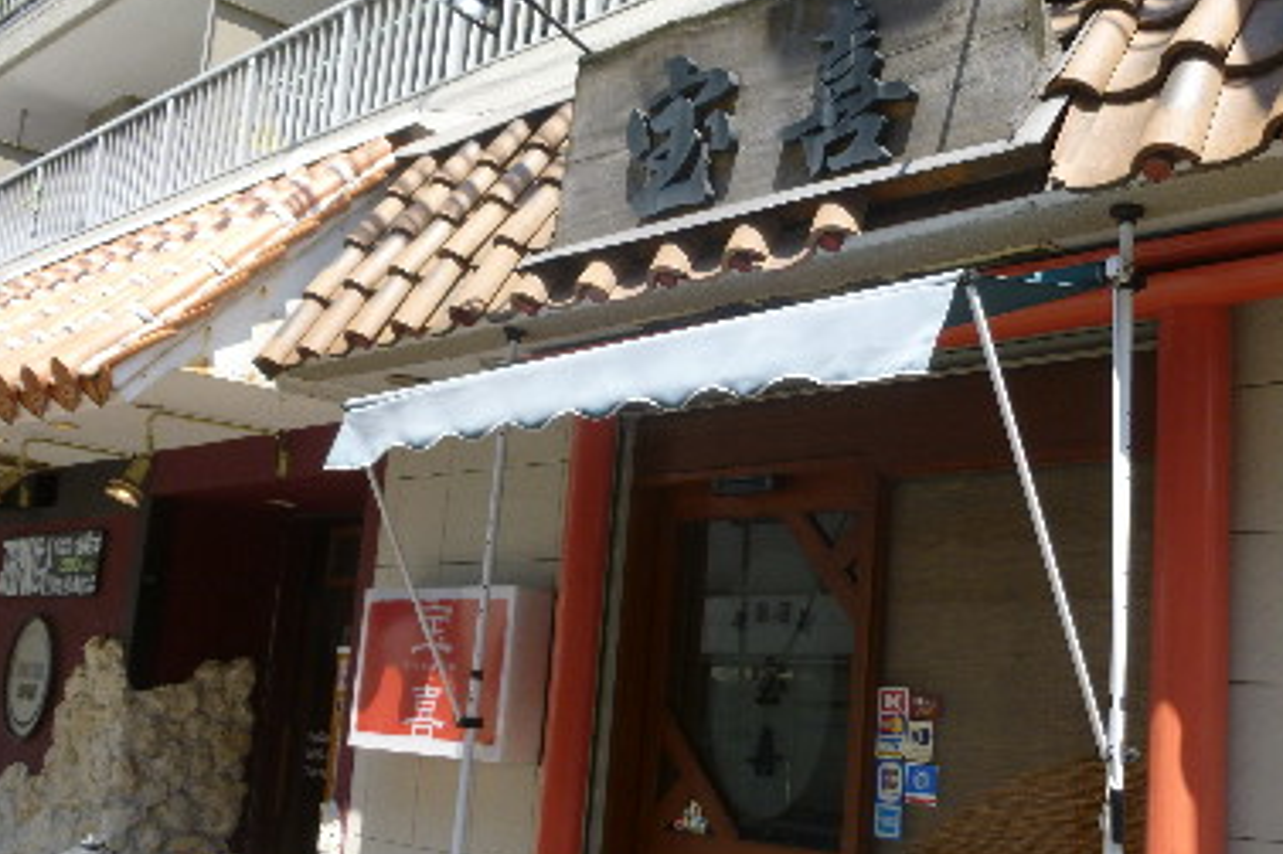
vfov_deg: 33.3
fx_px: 1425
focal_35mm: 40
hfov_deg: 47.7
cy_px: 468
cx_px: 854
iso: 100
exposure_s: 1/400
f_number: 3.1
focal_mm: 4.5
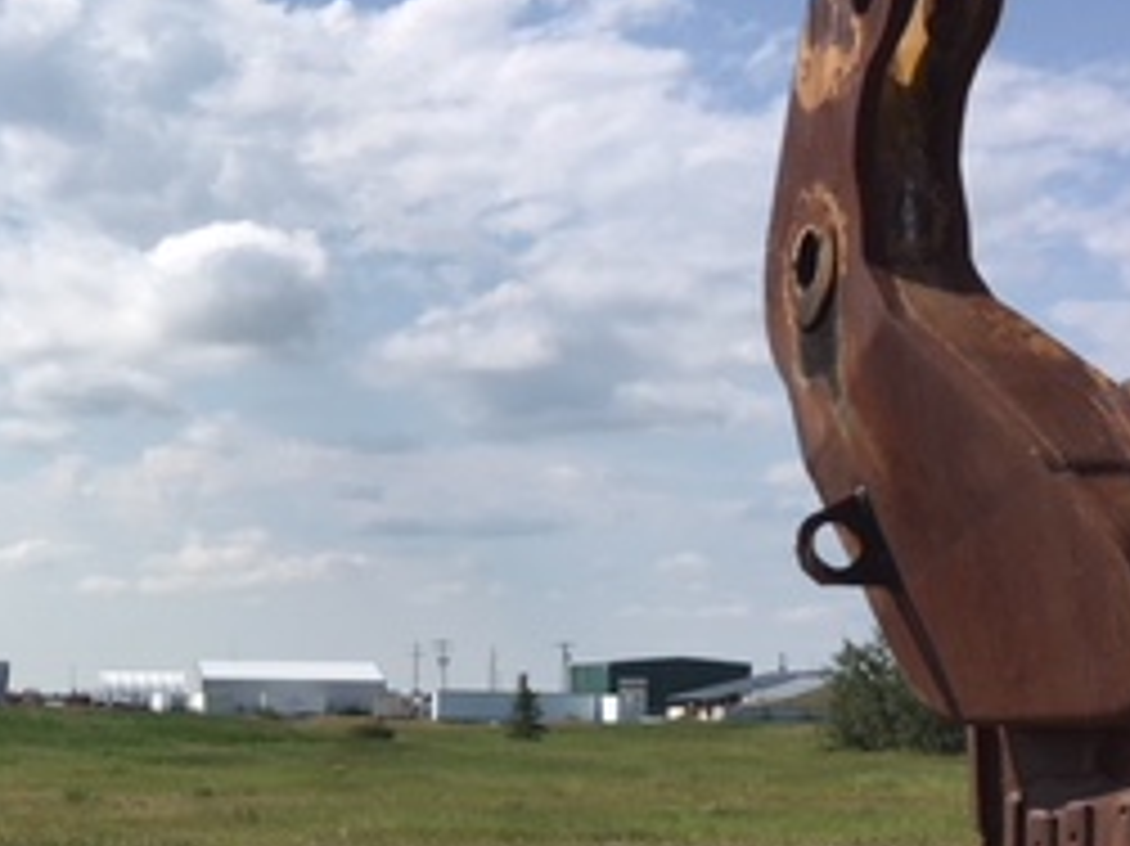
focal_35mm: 74
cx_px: 171
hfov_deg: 25.7
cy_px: 796
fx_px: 2414
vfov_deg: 19.4
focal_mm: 4.15
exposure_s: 1/2404
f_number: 2.2
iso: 25
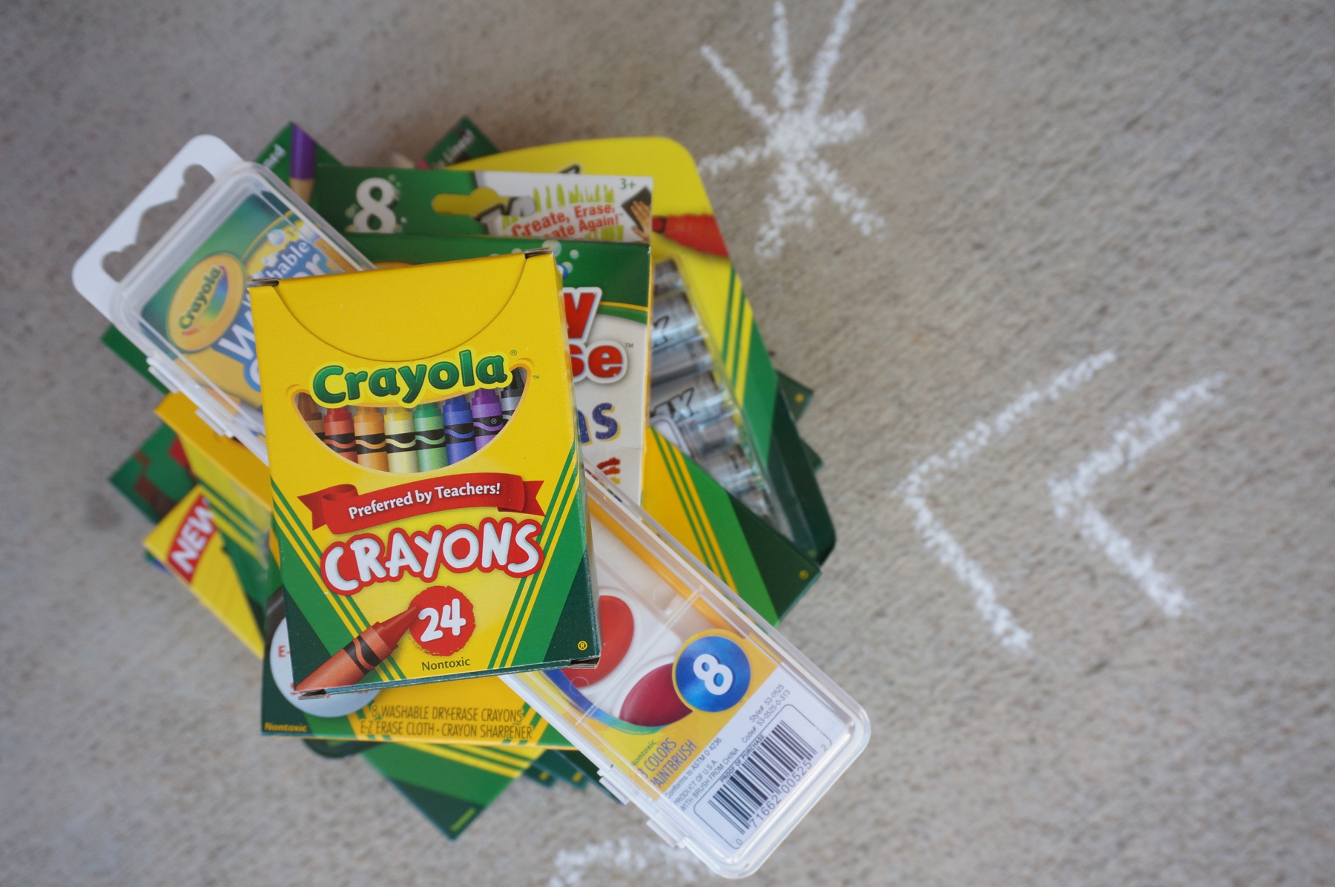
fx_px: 1278
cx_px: 668
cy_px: 444
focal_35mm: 34
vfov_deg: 38.3
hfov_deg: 55.2
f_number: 5
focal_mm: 23
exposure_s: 1/200
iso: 400
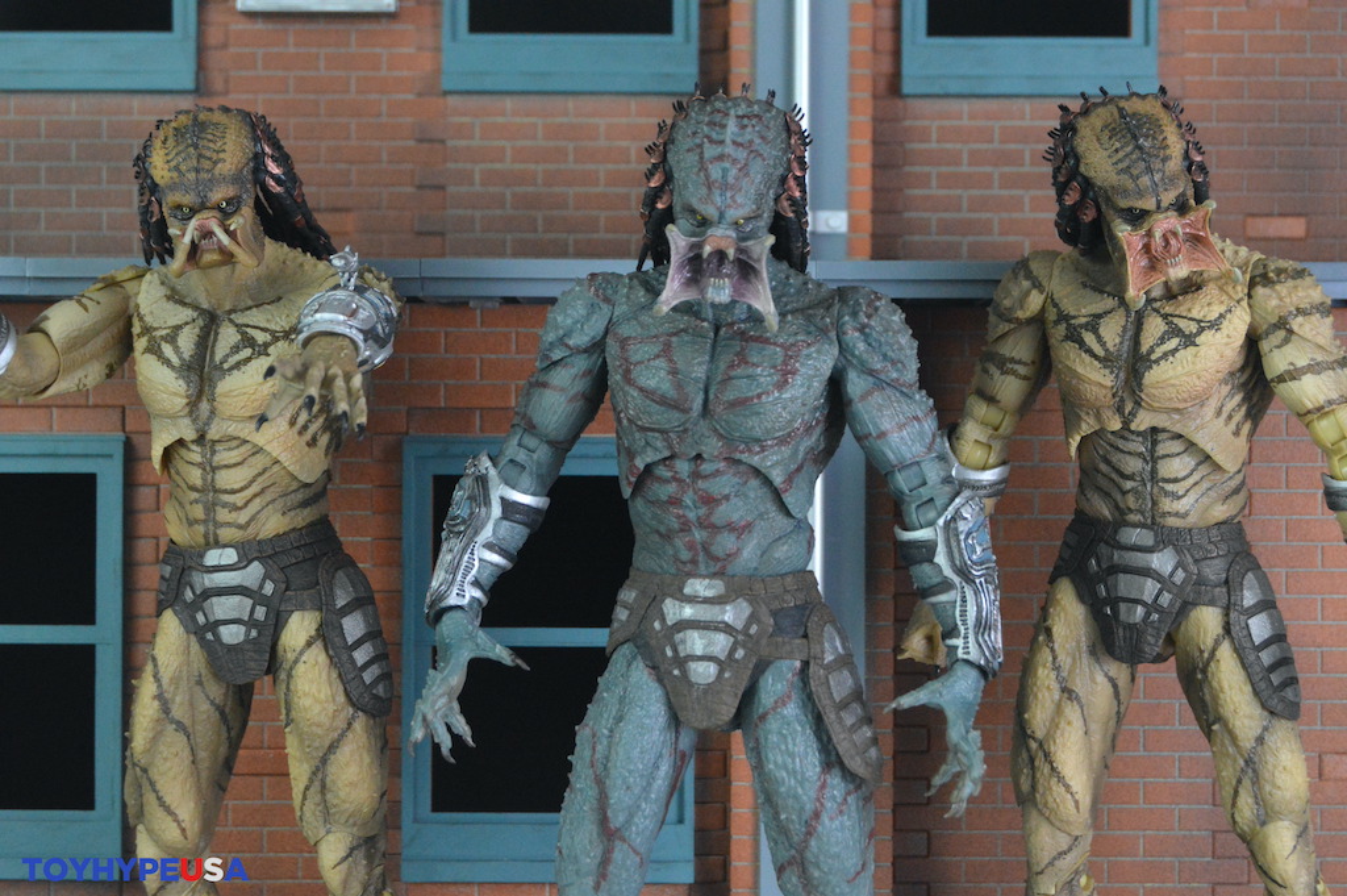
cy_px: 448
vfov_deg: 16.5
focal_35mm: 82
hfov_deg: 24.6
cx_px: 674
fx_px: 3084
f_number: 5.6
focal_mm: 55
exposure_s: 1/40
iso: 3200
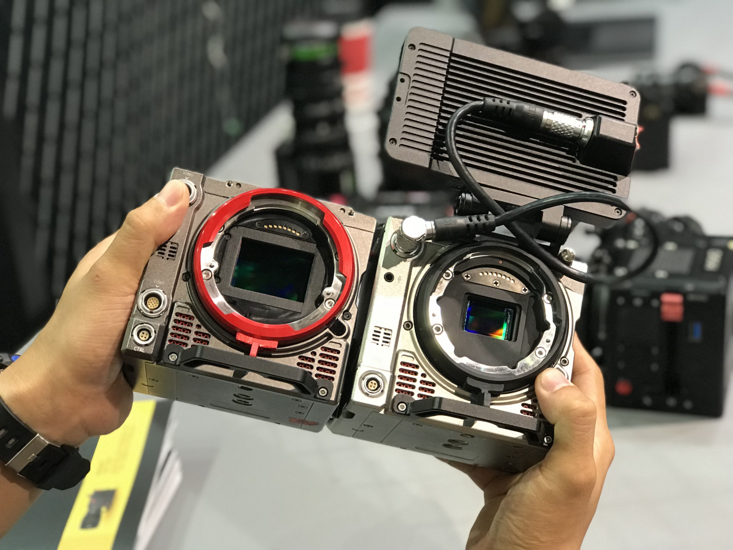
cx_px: 366
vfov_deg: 25.7
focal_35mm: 57
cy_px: 275
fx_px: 1207
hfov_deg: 33.8
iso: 250
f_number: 2.8
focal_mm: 6.6
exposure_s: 1/50
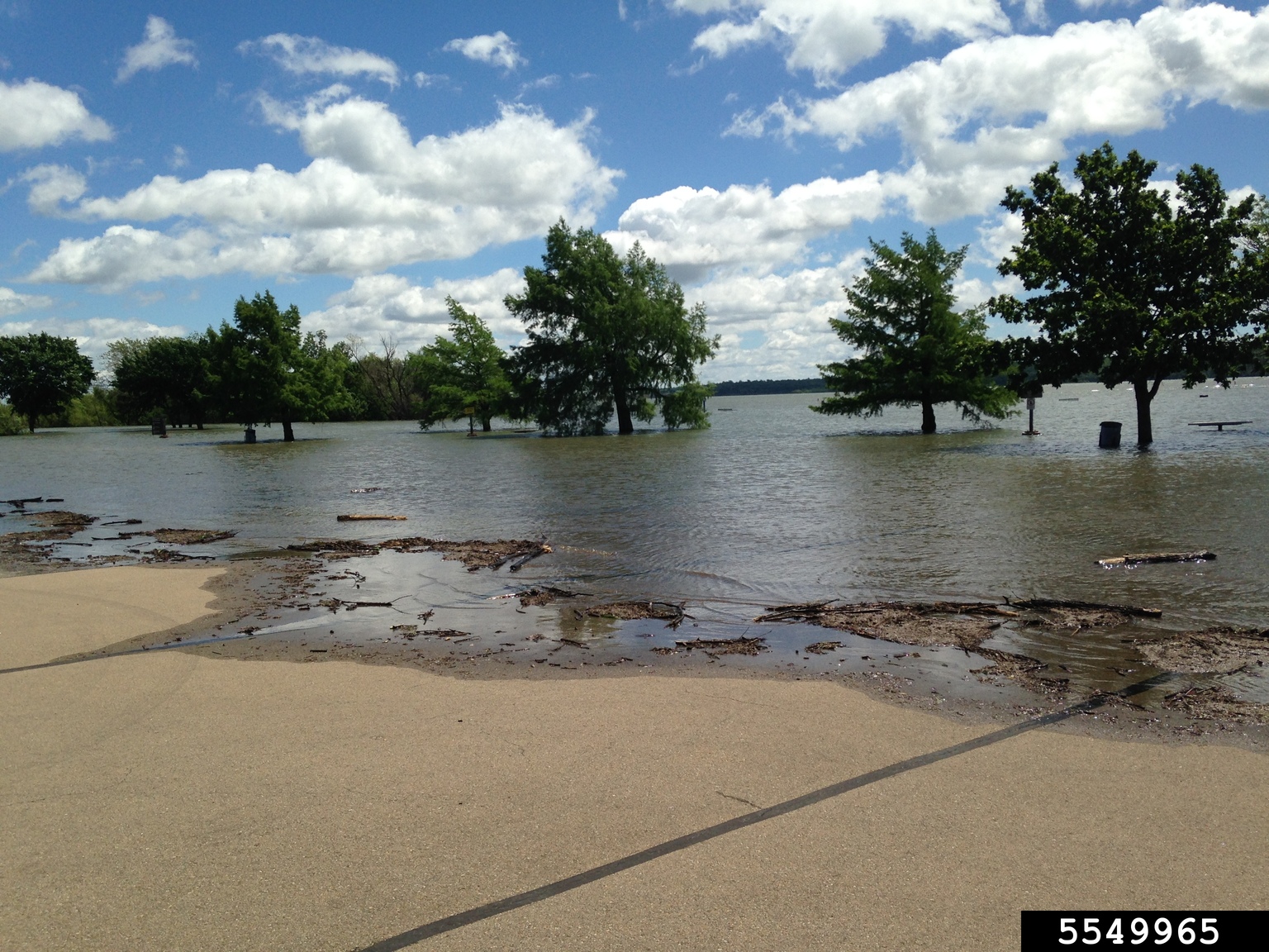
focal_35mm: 33
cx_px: 634
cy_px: 476
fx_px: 1210
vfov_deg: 42.9
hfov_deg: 55.4
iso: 50
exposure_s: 1/2857
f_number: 2.4
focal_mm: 4.12
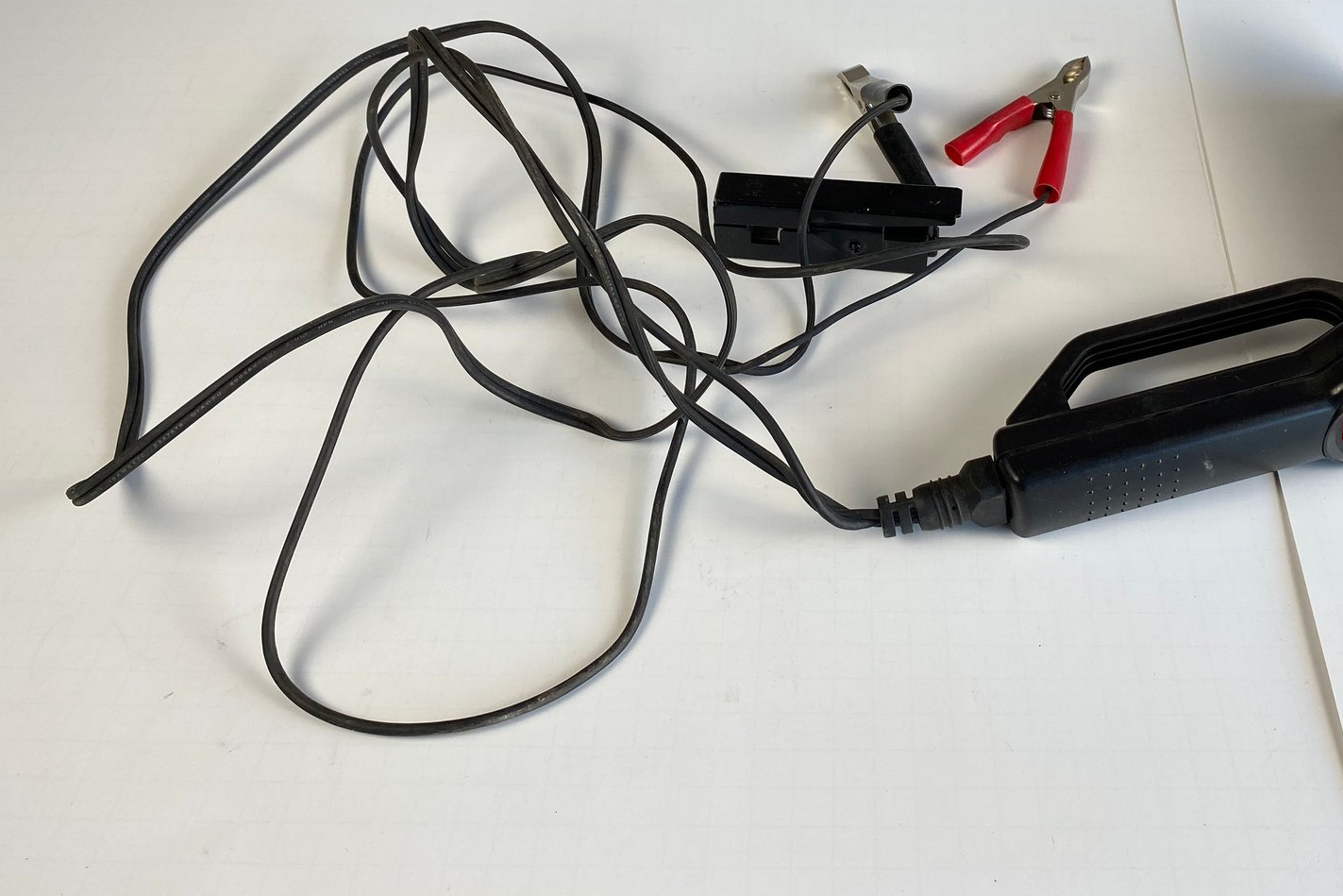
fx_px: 1418
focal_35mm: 38
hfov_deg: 50.0
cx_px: 872
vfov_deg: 34.1
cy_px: 190
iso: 32
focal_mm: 4.25
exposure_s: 1/149
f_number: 1.8
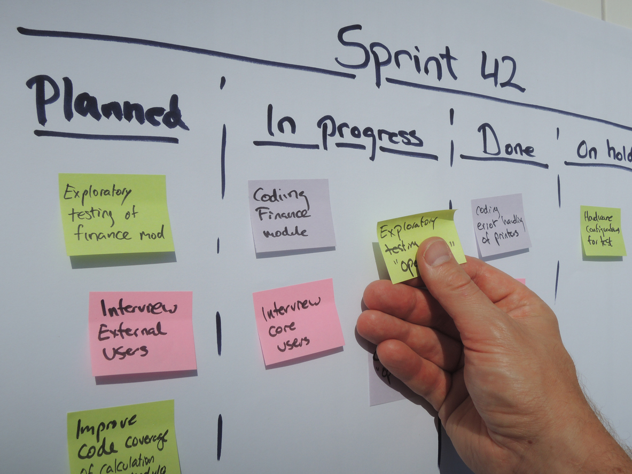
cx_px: 316
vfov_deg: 36.0
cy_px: 237
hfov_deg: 46.8
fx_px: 730
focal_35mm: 40
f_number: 5.8
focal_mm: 7.2
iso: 100
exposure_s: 1/1600
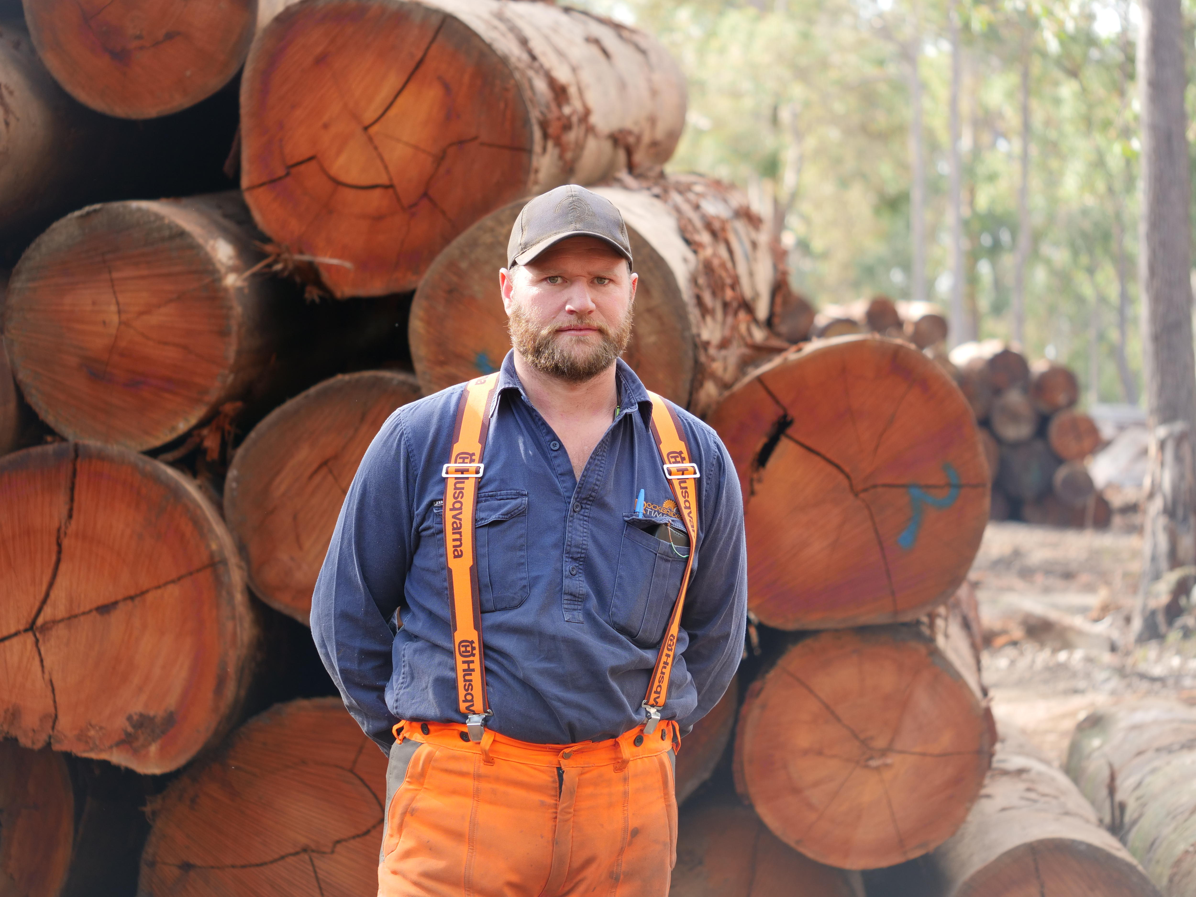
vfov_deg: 12.6
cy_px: 448
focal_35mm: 118
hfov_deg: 16.7
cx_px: 598
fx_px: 4077
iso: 200
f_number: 2.8
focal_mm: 59
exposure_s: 1/160
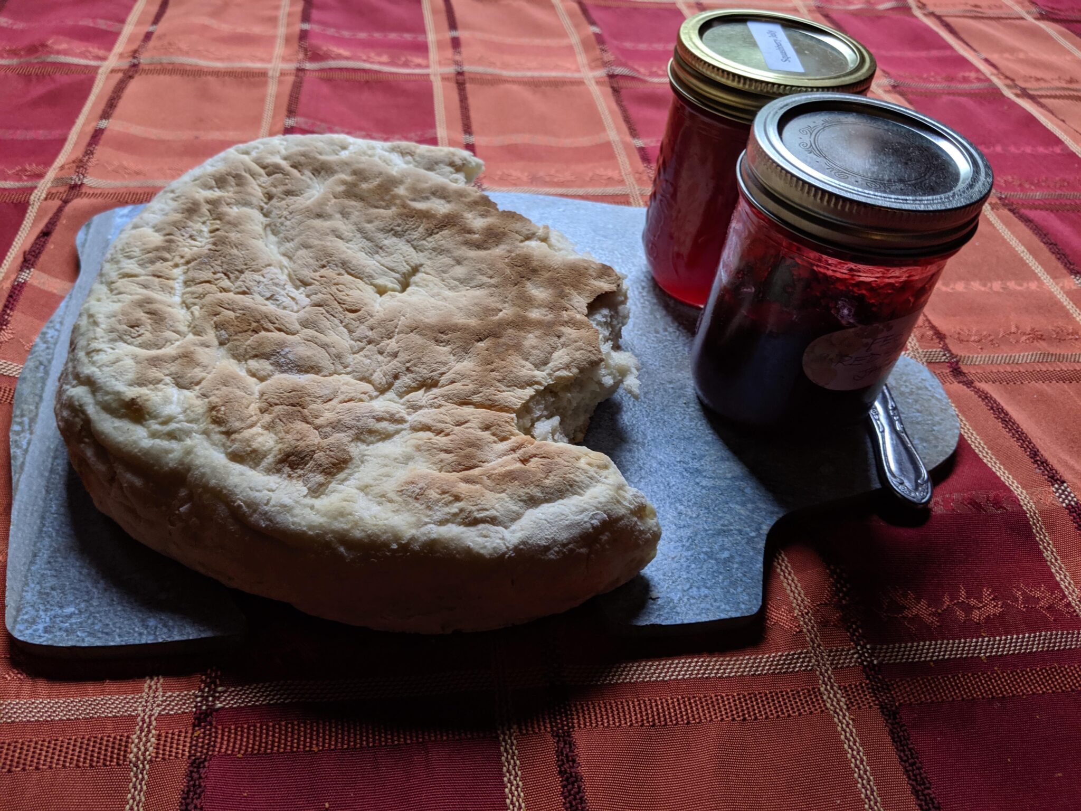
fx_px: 843
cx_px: 540
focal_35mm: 27
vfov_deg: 51.4
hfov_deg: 65.3
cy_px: 406
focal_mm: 4.44
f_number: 1.8
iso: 145
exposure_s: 1/59.9
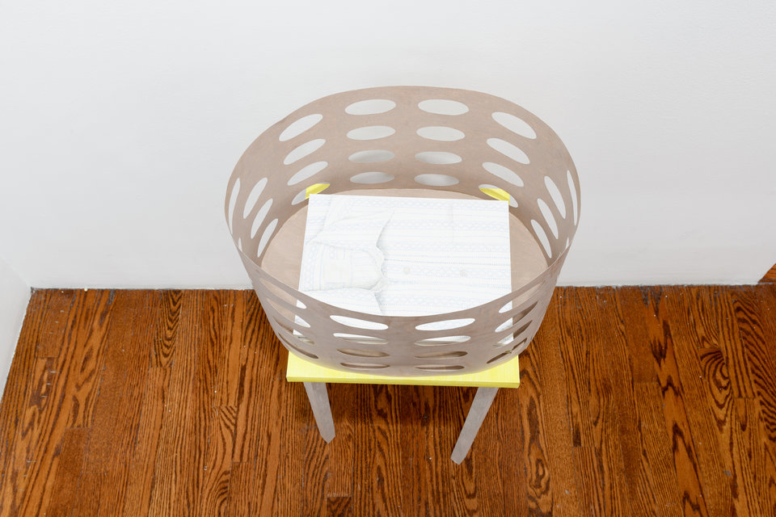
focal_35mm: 35
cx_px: 388
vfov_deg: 37.9
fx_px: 754
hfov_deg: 54.4
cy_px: 258
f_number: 11
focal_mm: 35
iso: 31
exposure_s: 3
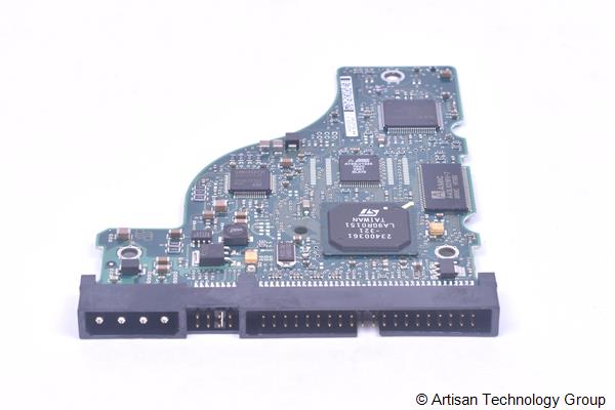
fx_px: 1409
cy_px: 205
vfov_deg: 16.6
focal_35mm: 82
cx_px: 308
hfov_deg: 24.6
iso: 200
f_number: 11
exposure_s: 1/200
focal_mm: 55
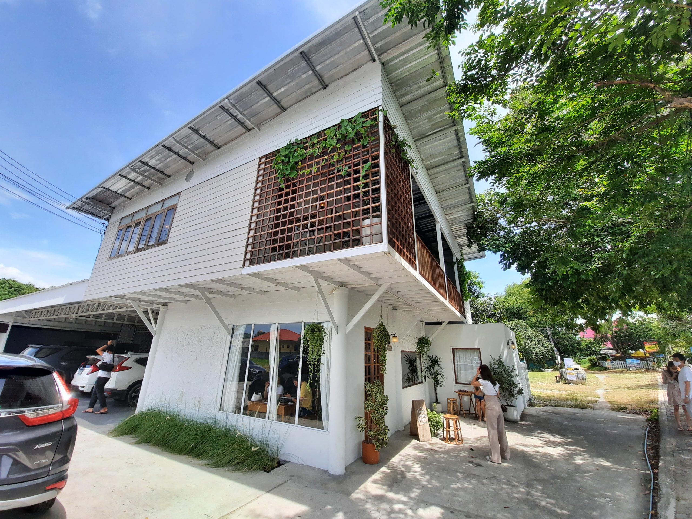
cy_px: 260
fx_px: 260
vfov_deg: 89.9
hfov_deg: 106.2
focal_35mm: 13
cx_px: 346
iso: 40
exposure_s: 1/778
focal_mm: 1.74
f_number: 2.2
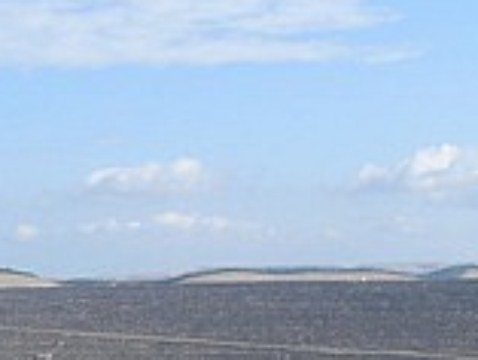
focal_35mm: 119
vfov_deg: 11.9
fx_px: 1644
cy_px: 529
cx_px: 3
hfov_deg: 16.2
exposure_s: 1/180
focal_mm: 6.3
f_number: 7
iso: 80
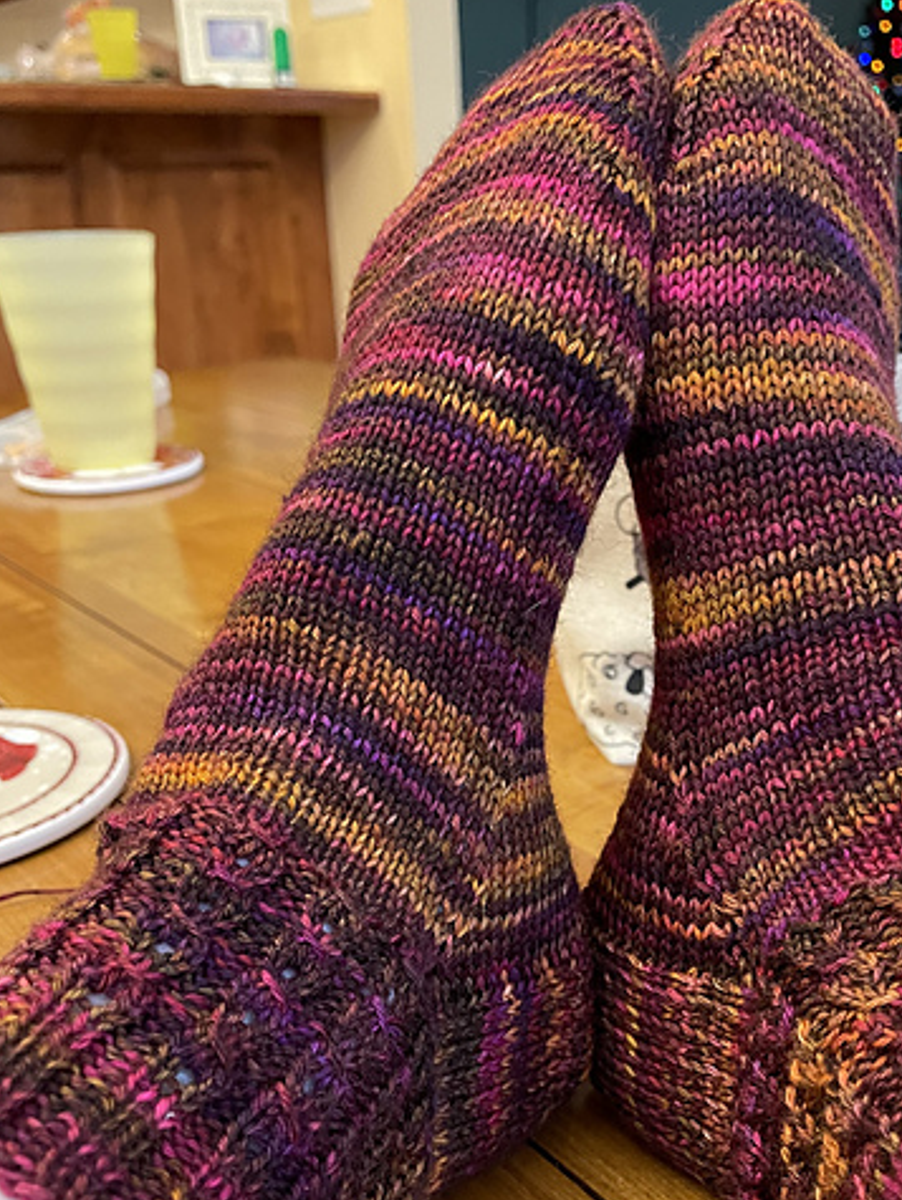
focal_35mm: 35
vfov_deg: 52.3
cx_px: 571
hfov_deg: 40.4
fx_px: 1214
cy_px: 710
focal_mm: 4.2
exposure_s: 1/40
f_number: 1.6
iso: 500
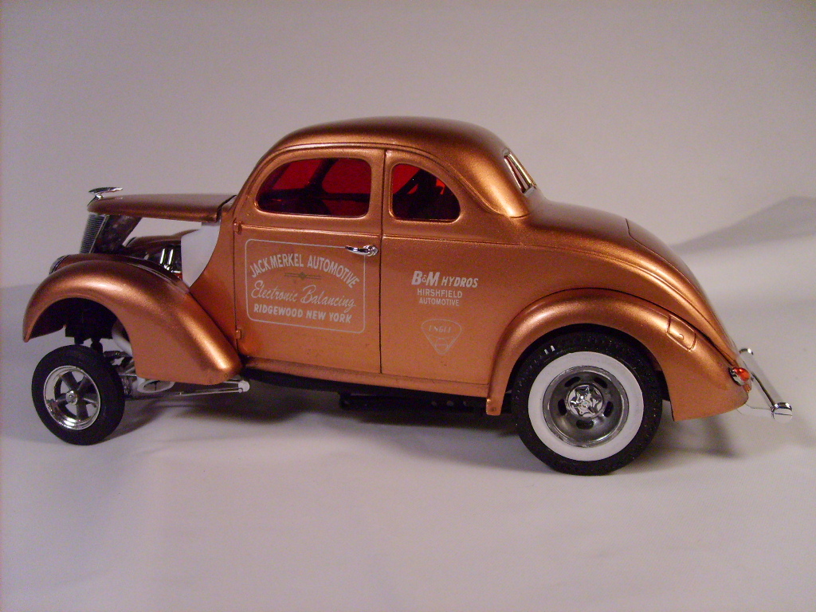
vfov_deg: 40.7
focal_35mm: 35
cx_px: 408
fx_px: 825
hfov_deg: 52.6
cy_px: 306
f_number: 2.8
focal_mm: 5.8
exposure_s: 1/750
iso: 400
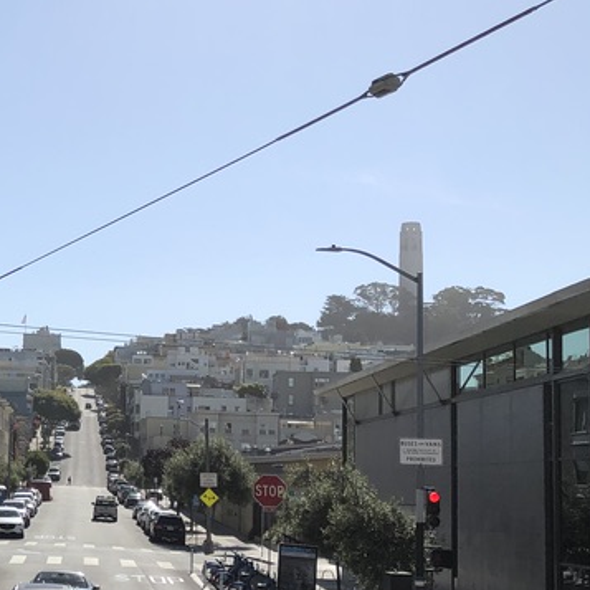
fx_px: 1369
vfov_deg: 24.3
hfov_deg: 21.7
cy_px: 344
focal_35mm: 71
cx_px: -198
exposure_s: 1/3436
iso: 20
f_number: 1.8
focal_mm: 4
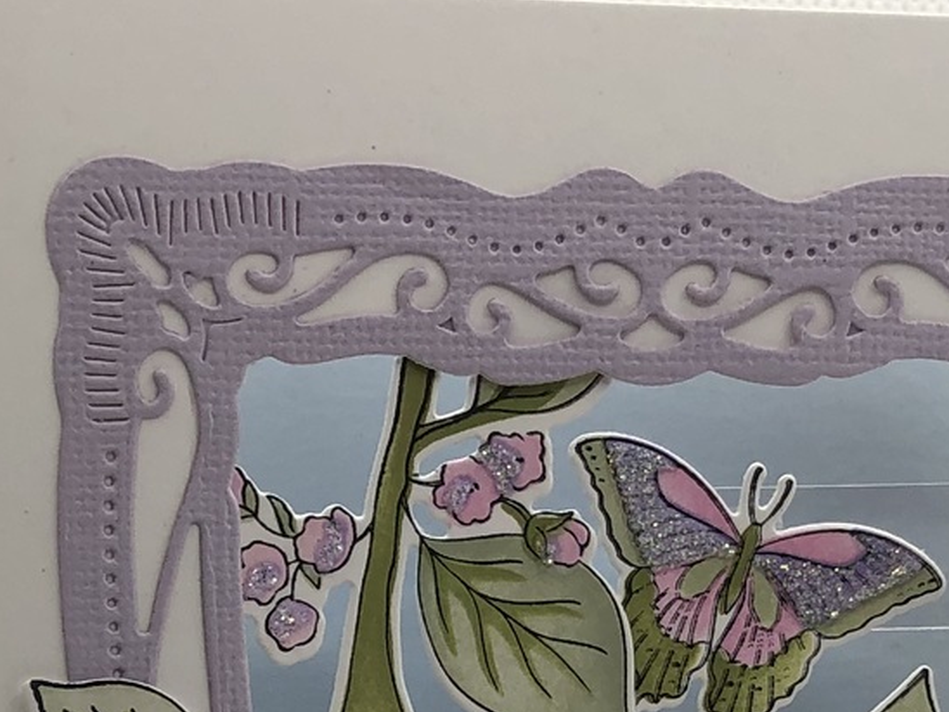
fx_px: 2824
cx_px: 599
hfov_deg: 19.0
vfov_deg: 13.1
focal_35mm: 103
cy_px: 1227
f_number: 1.8
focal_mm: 3.99
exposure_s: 1/120
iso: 25
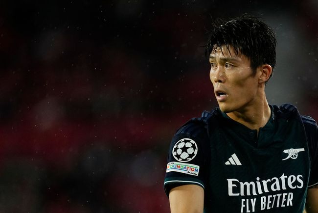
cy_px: 106
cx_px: 159
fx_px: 3535
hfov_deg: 5.2
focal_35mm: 400
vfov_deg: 3.4
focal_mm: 400
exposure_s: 1/1600
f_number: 2.8
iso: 2500
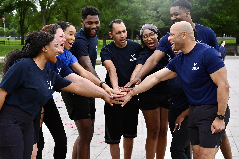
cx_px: 120
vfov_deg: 19.4
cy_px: 80
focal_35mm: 70
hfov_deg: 28.9
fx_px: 464
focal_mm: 70
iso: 1600
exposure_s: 1/400
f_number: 9
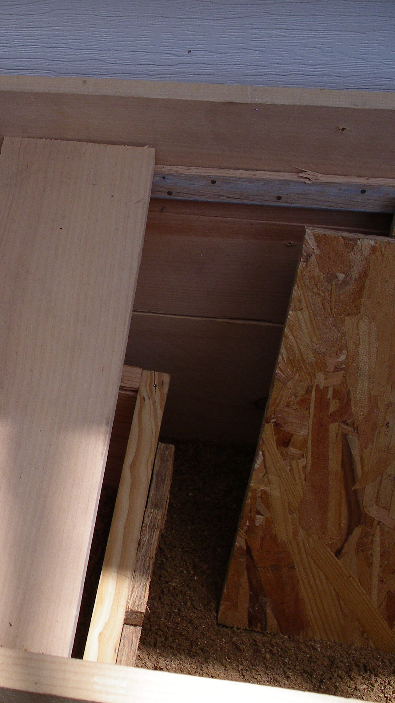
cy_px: 350
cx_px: -64
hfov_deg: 20.9
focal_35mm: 54
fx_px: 1006
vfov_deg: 38.5
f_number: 5
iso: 80
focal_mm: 7.8
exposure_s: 1/200
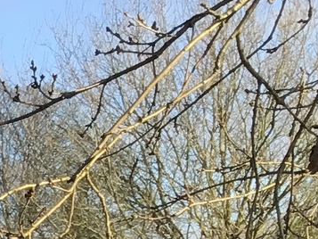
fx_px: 1636
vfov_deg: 7.5
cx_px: -428
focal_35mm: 178
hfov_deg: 9.9
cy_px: 668
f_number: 2.4
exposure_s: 1/429
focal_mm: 3.3
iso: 25
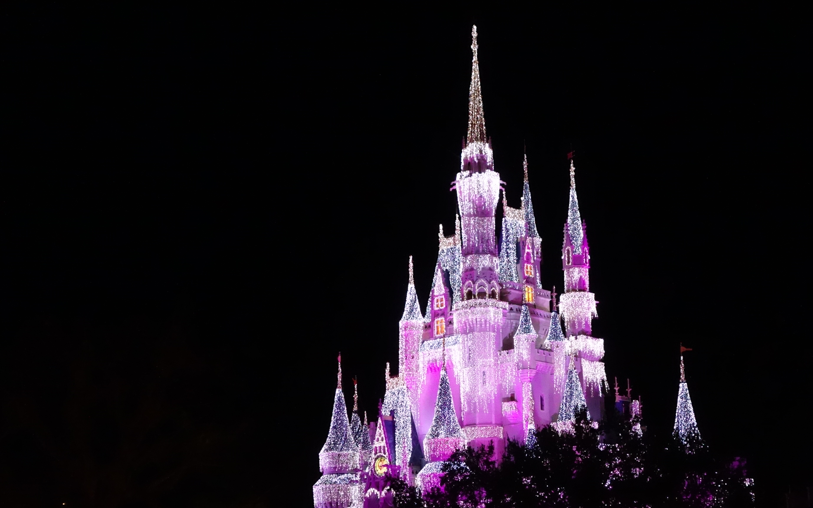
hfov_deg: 31.9
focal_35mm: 64
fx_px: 1418
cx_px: 488
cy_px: 317
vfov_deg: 20.3
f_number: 3.2
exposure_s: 1/100
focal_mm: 15.82
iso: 3200
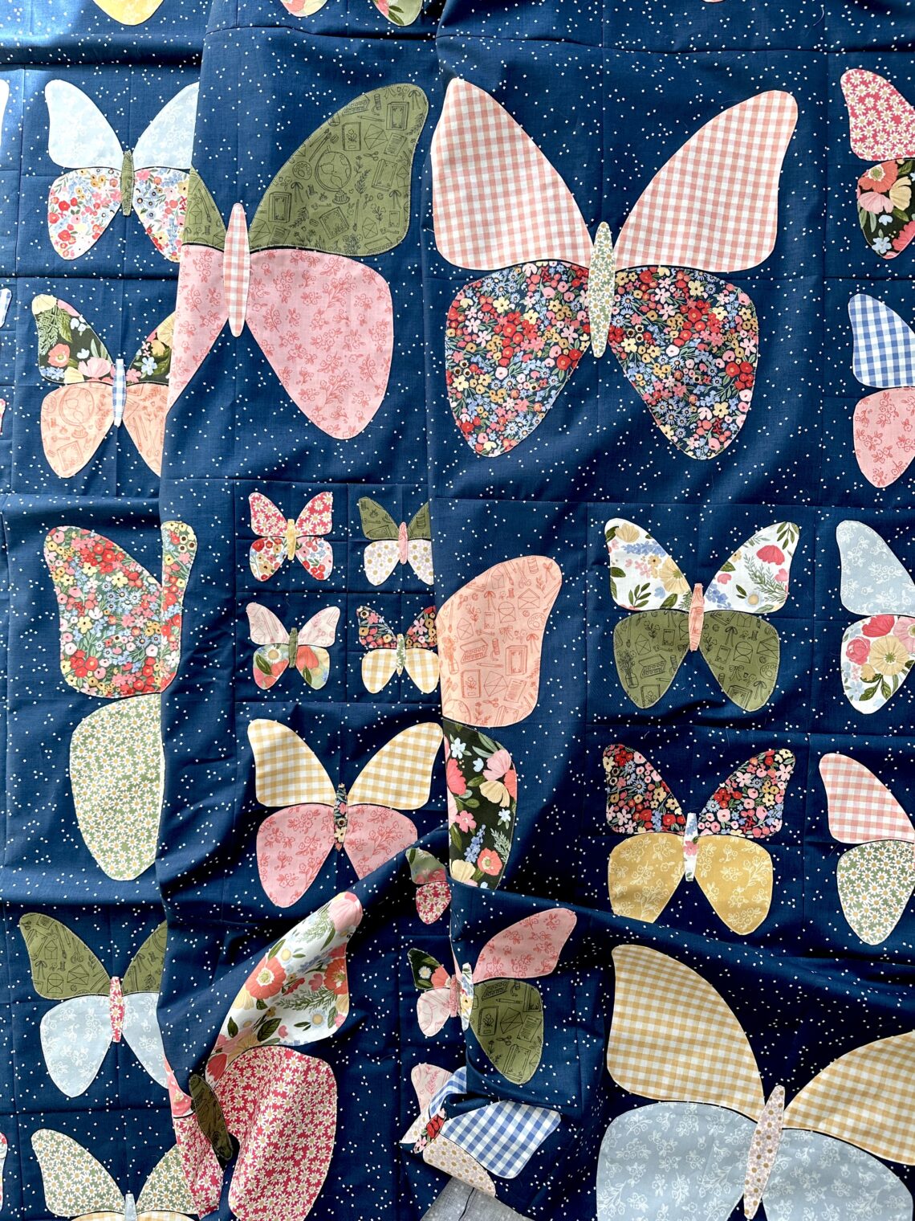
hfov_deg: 56.8
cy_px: 610
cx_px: 458
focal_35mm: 24
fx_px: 846
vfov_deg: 71.6
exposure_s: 1/157
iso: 64
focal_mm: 6.86
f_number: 1.78
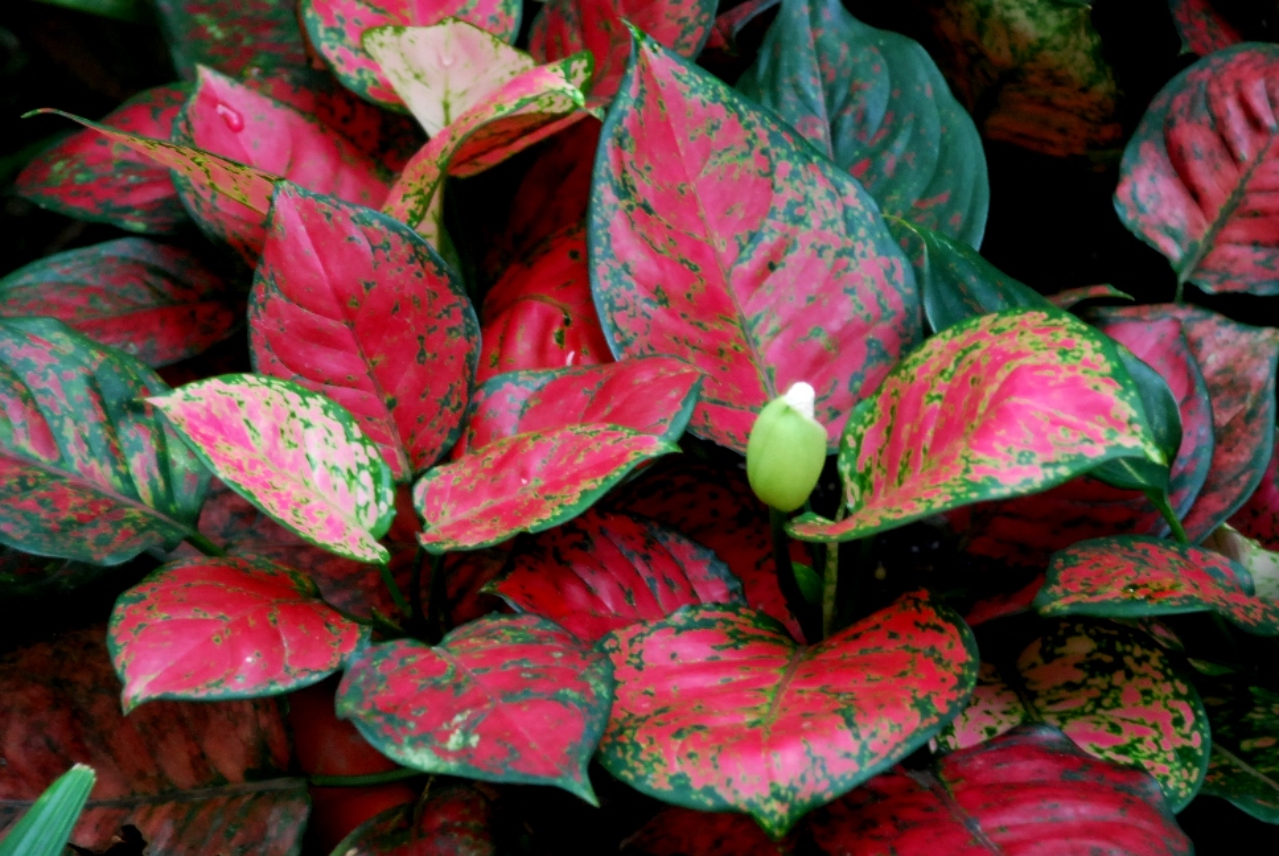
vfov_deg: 11.5
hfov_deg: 17.0
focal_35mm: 120
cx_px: 640
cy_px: 428
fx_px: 4268
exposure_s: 1/40
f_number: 5.6
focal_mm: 80
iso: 800
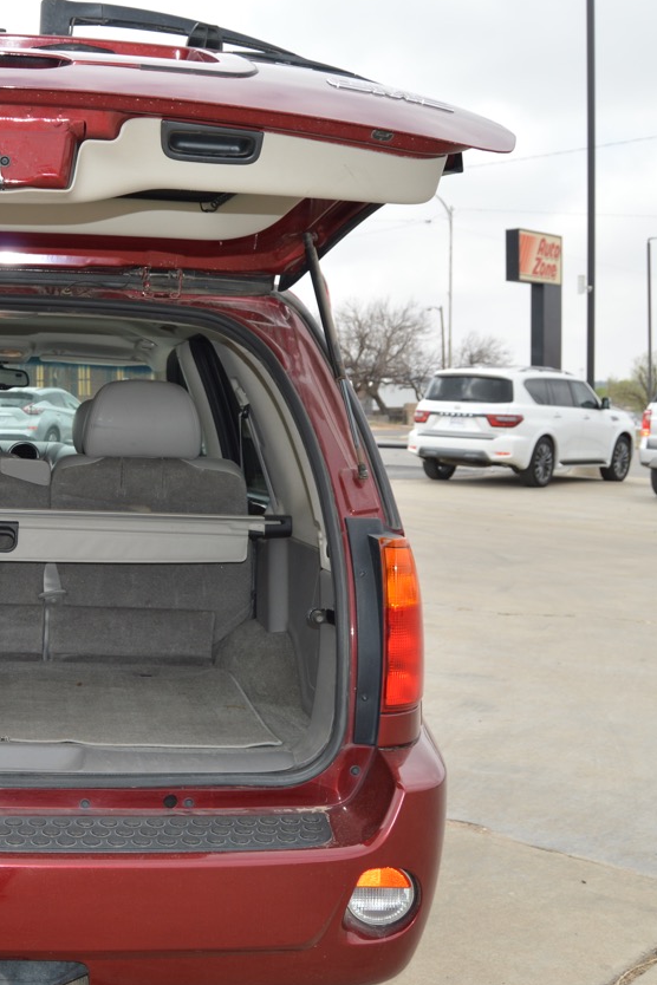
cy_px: 490
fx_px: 1259
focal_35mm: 46
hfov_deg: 27.7
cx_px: 19
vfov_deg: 42.7
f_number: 6.3
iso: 100
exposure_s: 1/200
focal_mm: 20
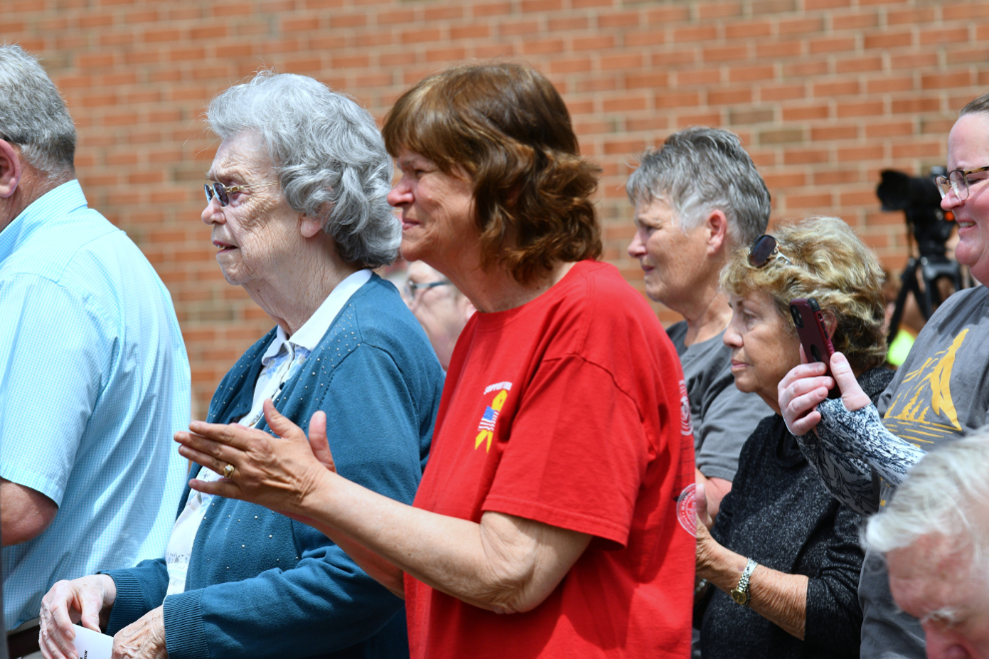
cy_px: 330
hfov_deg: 9.5
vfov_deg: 6.3
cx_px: 494
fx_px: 5961
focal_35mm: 217
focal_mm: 145
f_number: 6.3
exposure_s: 1/1600
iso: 400
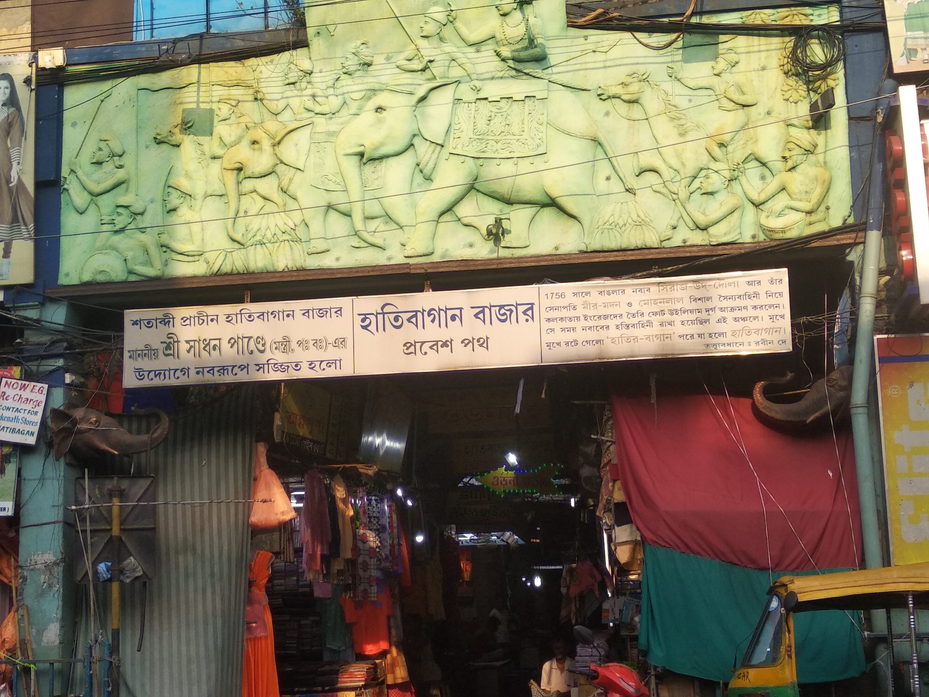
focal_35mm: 26
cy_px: 348
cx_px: 464
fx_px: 698
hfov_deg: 67.3
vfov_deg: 53.1
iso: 100
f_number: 2.2
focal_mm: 3.81
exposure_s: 1/502
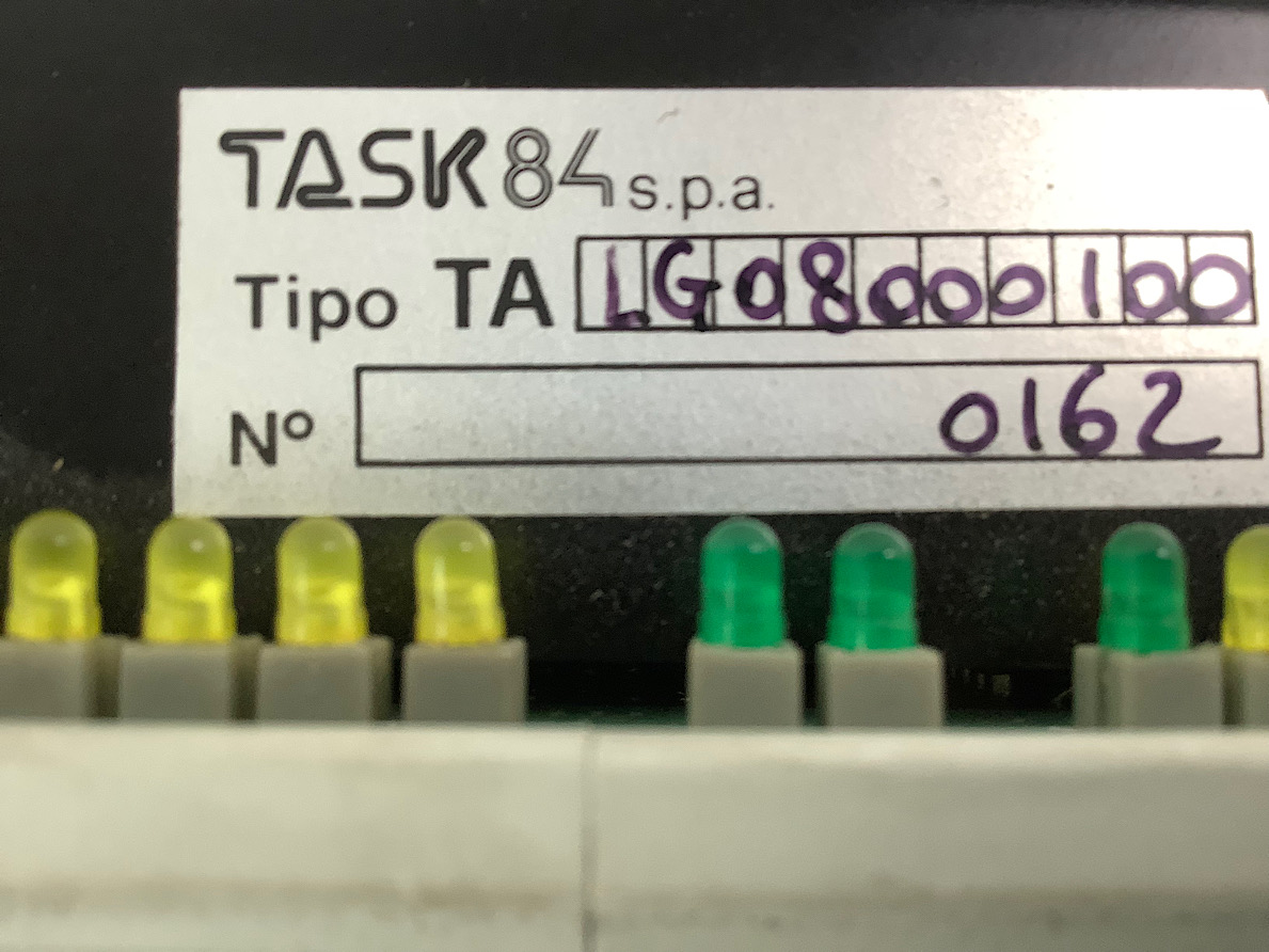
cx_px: 634
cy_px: 476
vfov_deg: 45.4
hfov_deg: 58.3
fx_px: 1137
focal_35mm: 31
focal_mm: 3.3
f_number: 2.4
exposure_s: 1/50
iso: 80
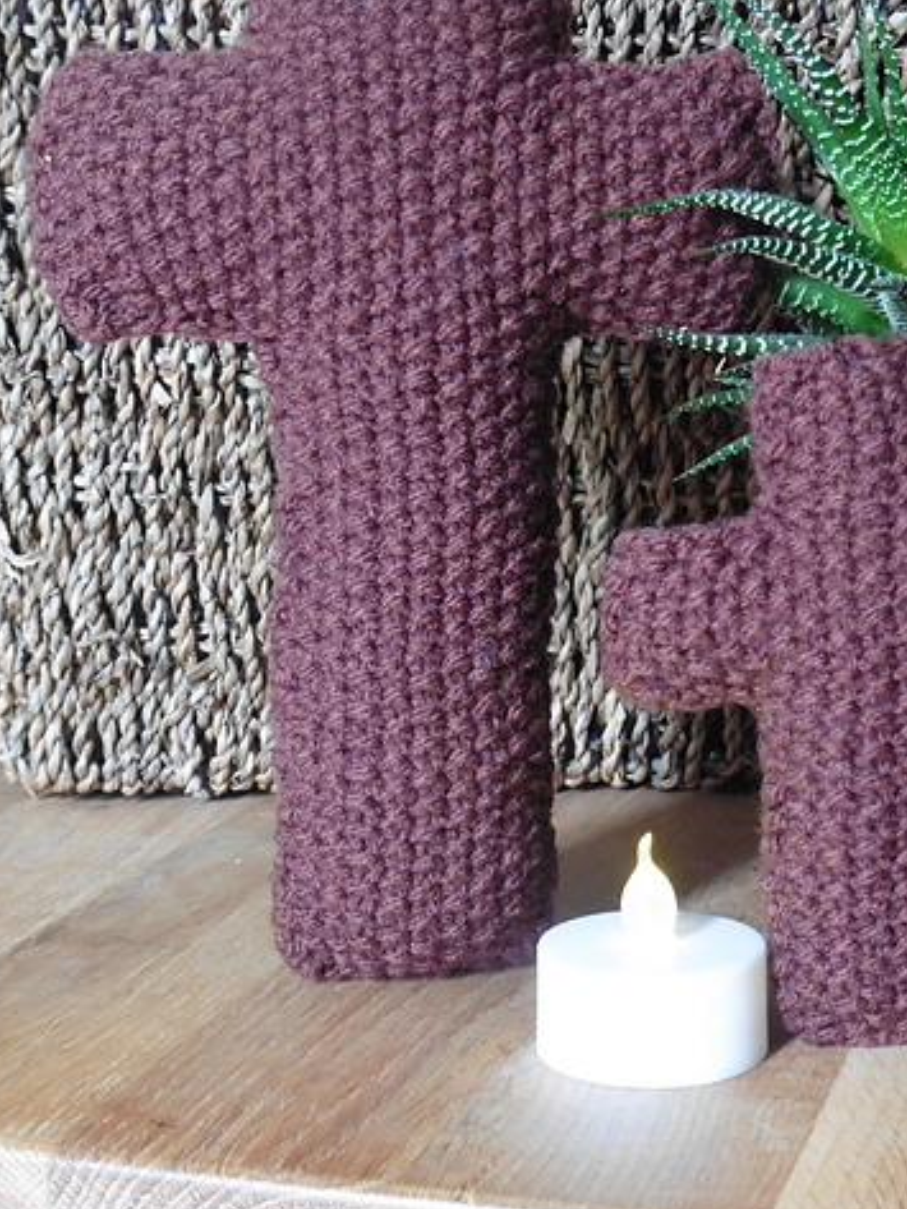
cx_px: 549
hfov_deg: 20.1
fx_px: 2549
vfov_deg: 26.6
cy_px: 506
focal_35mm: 73
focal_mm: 9.7
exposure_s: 1/13
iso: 400
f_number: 4.6
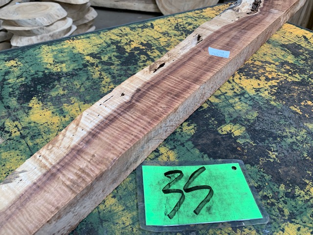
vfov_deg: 53.1
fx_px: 235
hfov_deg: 67.3
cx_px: 156
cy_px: 118
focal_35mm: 26
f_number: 1.8
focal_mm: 4.25
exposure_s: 1/112
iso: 100
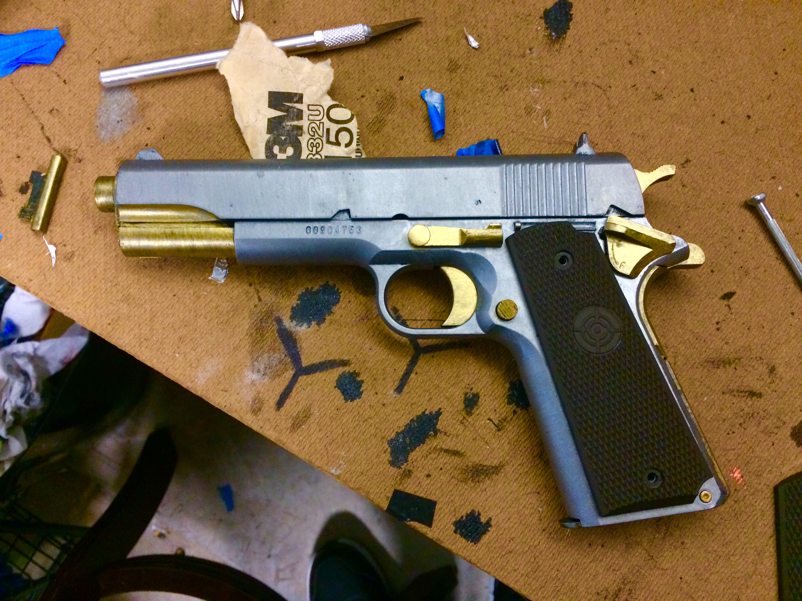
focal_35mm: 29
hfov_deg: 61.7
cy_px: 300
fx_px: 672
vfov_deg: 48.2
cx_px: 401
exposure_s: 1/15
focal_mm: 4.15
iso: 320
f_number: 2.2
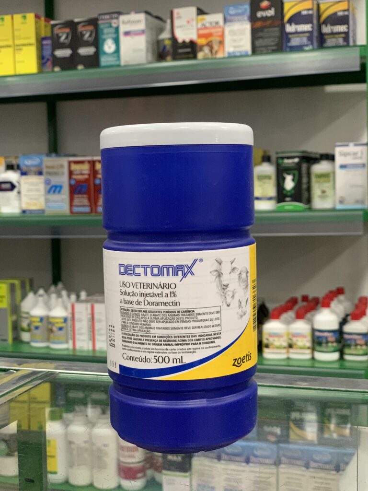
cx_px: 184
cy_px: 246
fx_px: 737
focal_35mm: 52
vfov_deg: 36.8
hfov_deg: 28.0
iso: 320
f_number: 2.4
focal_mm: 6
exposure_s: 1/60
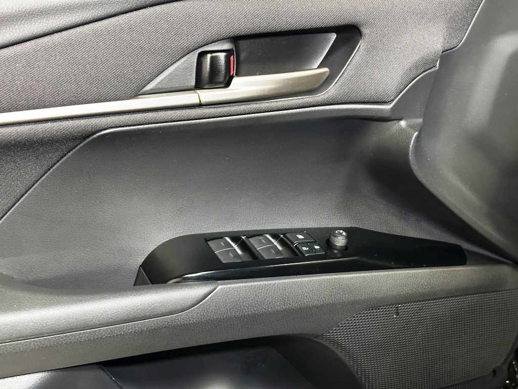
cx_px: 259
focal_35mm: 48
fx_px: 718
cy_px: 194
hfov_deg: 39.7
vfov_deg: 30.3
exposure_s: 1/24
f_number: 1.78
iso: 640
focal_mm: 6.86
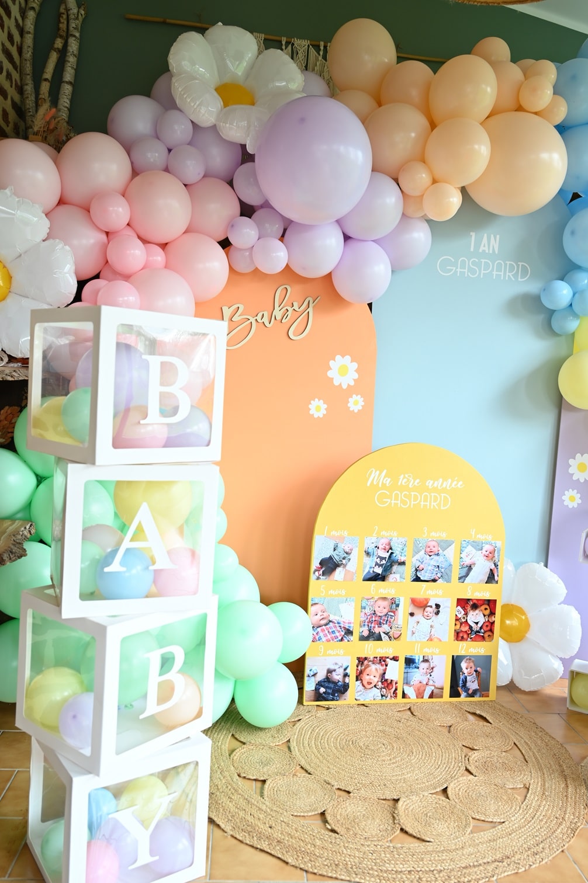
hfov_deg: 45.6
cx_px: 294
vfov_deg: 64.6
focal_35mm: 28
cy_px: 442
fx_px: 699
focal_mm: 28.5
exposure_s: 1/15
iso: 100
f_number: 4
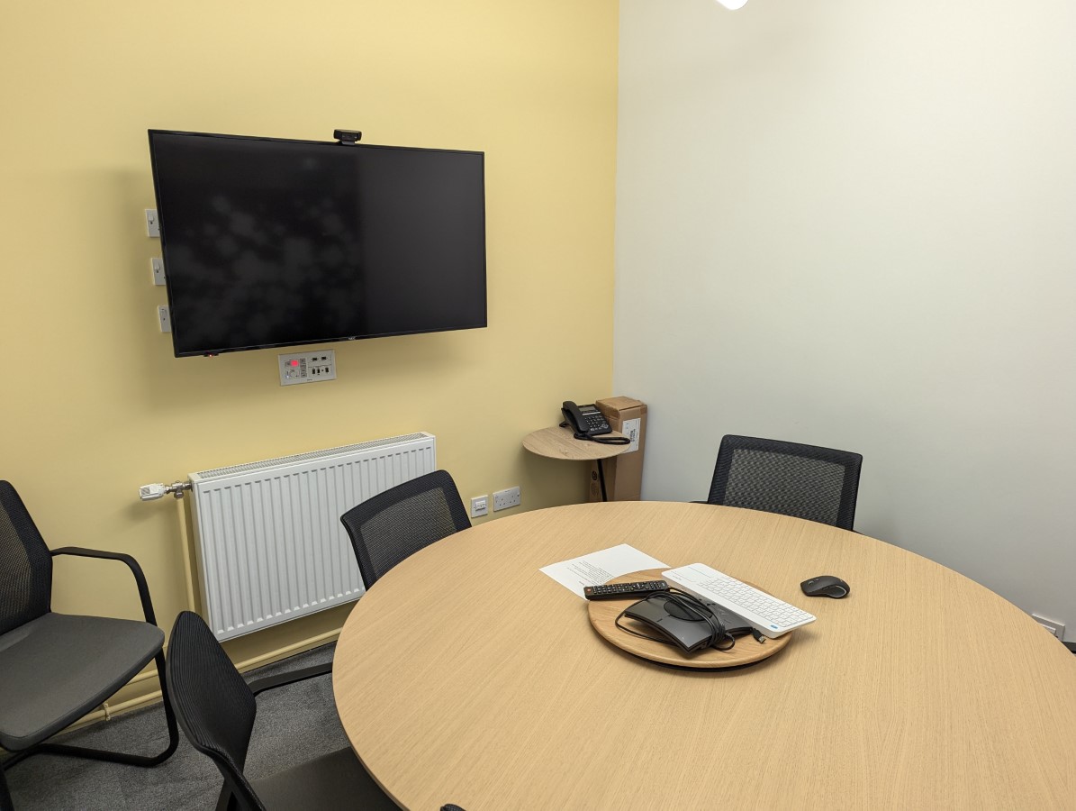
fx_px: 747
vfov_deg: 56.9
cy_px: 406
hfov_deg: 71.5
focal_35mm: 24
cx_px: 538
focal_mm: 6.81
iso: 116
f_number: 1.85
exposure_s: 1/100
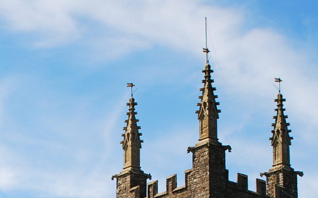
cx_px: -26
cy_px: 351
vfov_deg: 10.2
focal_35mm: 122
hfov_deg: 16.6
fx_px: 1057
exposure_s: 1/640
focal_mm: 24
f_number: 5.6
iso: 125
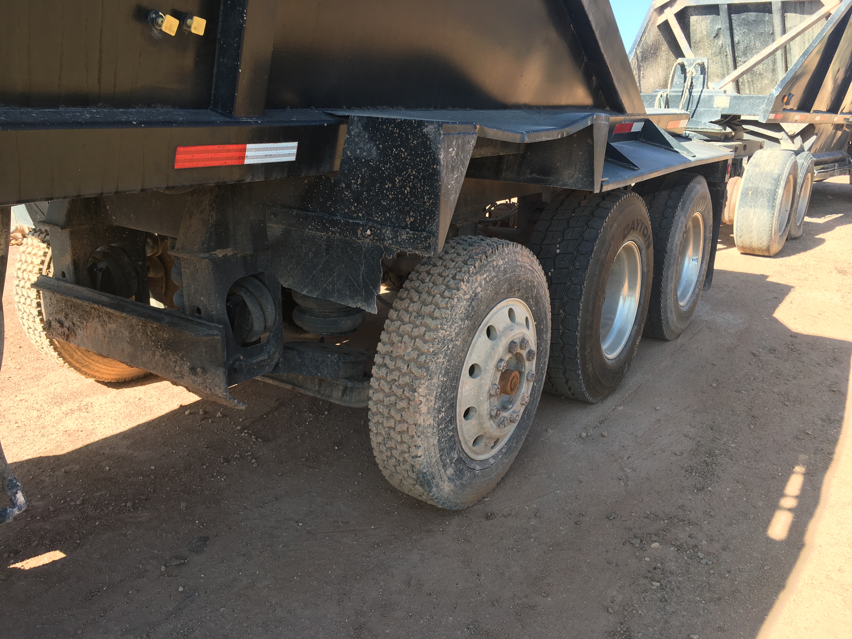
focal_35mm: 29
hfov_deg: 61.7
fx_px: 714
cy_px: 320
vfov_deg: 48.2
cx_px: 426
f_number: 2.2
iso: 25
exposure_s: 1/308
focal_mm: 4.15
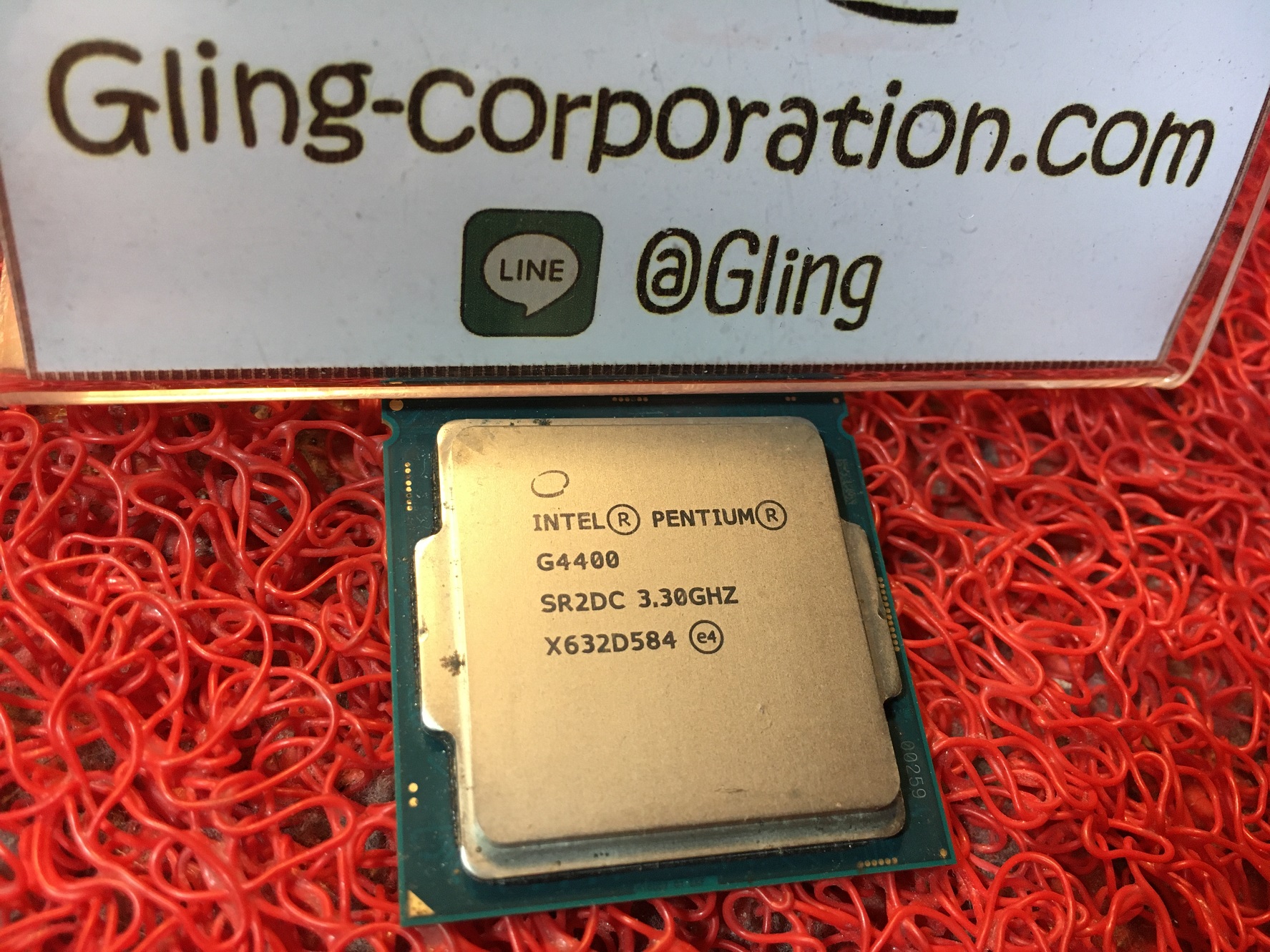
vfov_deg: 48.2
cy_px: 476
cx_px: 635
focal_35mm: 29
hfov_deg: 61.7
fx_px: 1064
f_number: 2.2
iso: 160
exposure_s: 1/33
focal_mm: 4.15
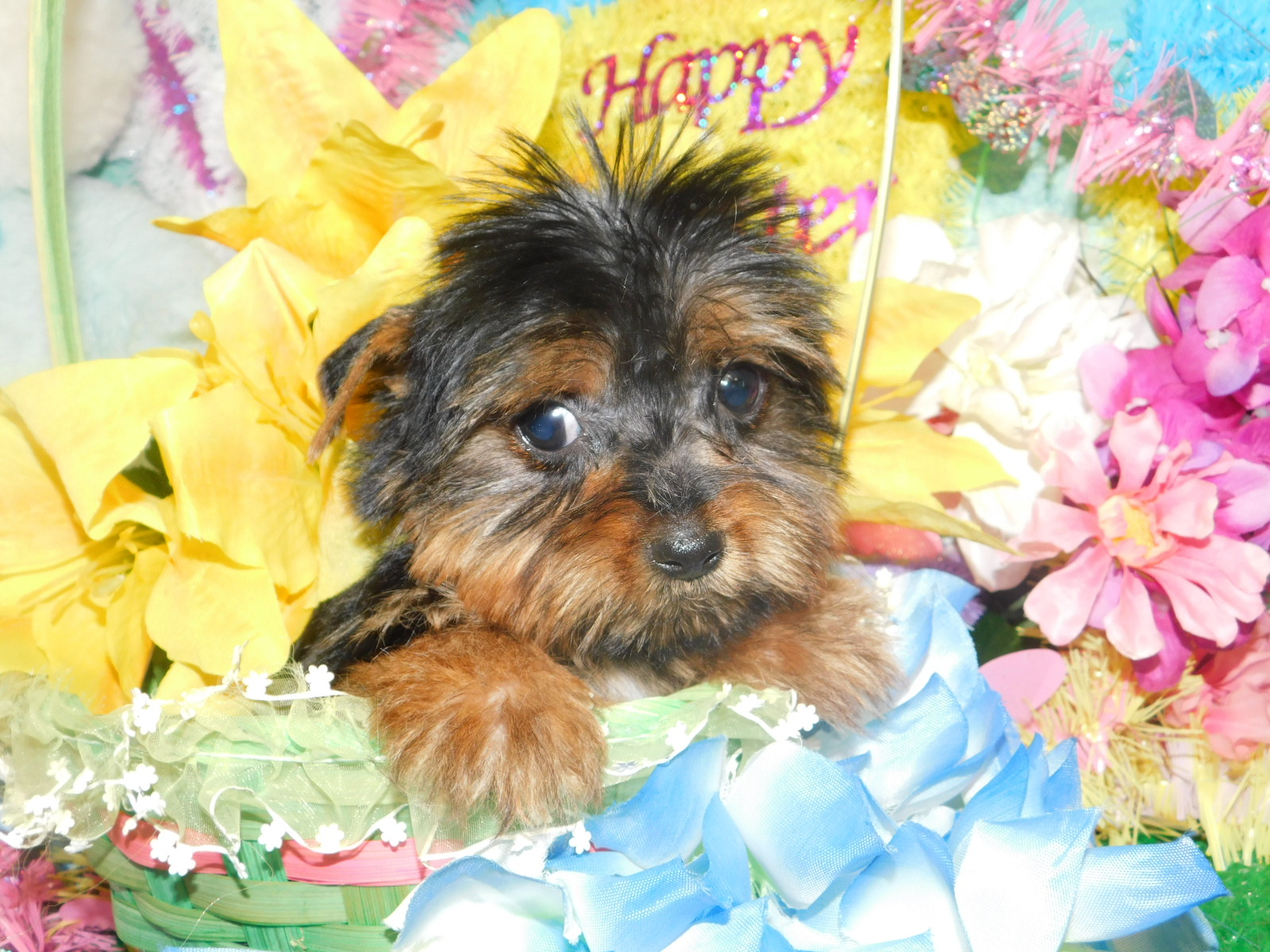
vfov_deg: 39.7
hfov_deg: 51.4
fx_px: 1321
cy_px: 476
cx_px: 635
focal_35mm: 36
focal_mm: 6.3
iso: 200
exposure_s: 1/30
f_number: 3.5
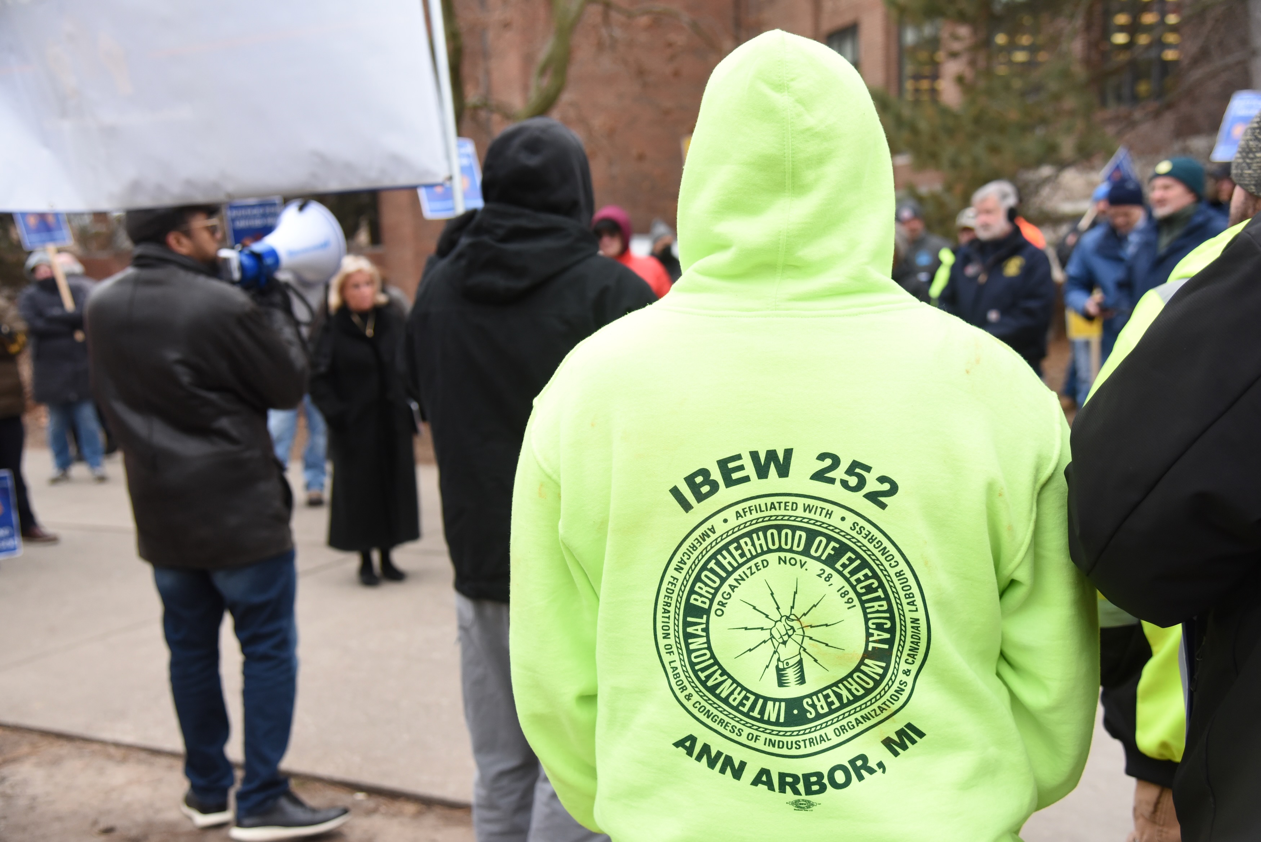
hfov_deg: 48.4
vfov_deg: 33.4
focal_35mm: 40
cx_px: 630
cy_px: 421
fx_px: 1402
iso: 1600
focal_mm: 40
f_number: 4
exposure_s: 1/800
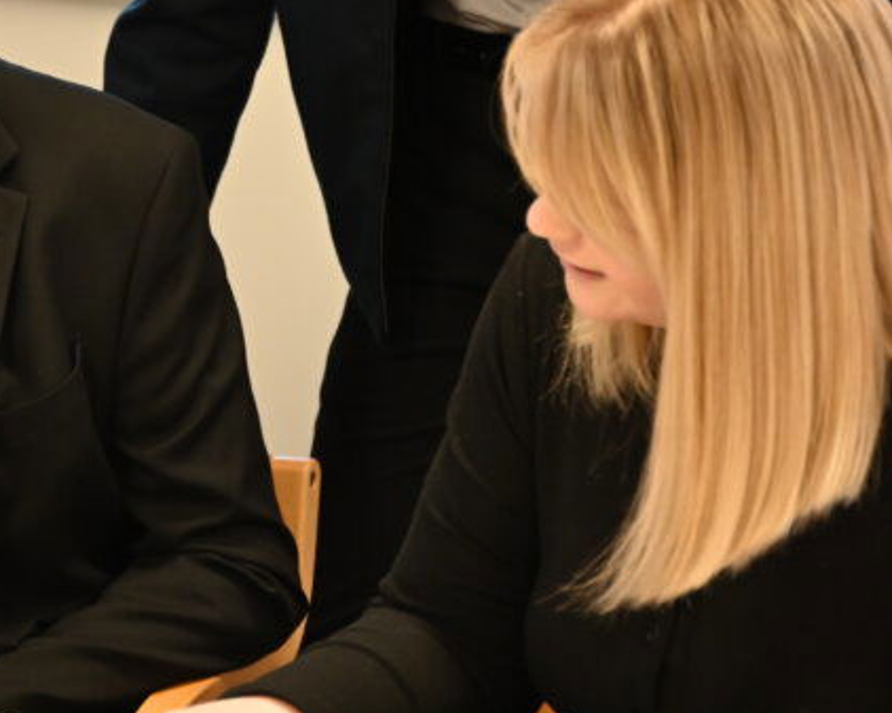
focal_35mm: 171
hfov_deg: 11.2
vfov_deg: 9.0
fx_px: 4511
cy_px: 62
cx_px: 55
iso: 1100
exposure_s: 1/125
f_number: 2.8
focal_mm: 50
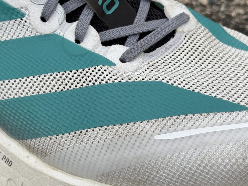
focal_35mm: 48
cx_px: 124
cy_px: 93
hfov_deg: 39.7
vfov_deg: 30.3
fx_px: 344
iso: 64
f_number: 1.78
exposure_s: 1/231
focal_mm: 6.76
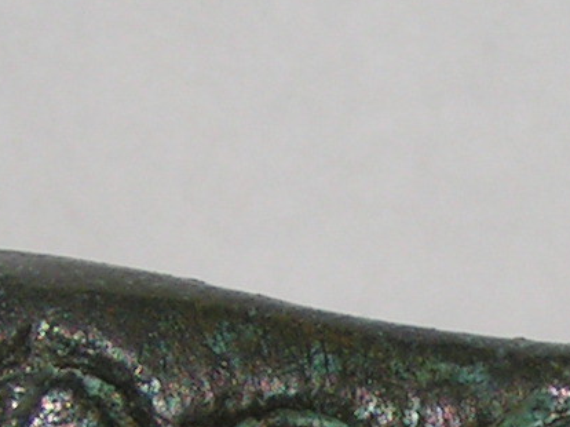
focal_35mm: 312
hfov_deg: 6.3
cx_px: 544
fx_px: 5135
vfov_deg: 4.7
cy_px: 598
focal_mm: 9.7
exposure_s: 1/400
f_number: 5
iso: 50
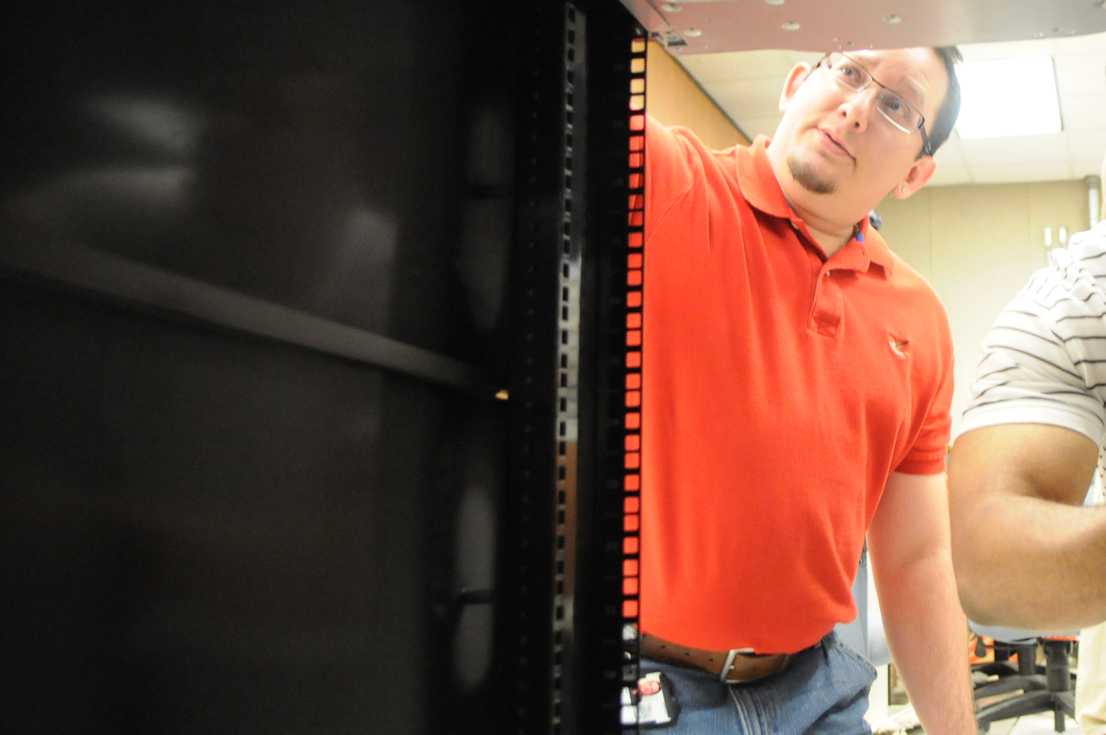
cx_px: 891
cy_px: 332
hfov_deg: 41.0
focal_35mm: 46
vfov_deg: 29.2
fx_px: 1408
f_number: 2.8
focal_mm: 17
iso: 2000
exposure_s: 1/30
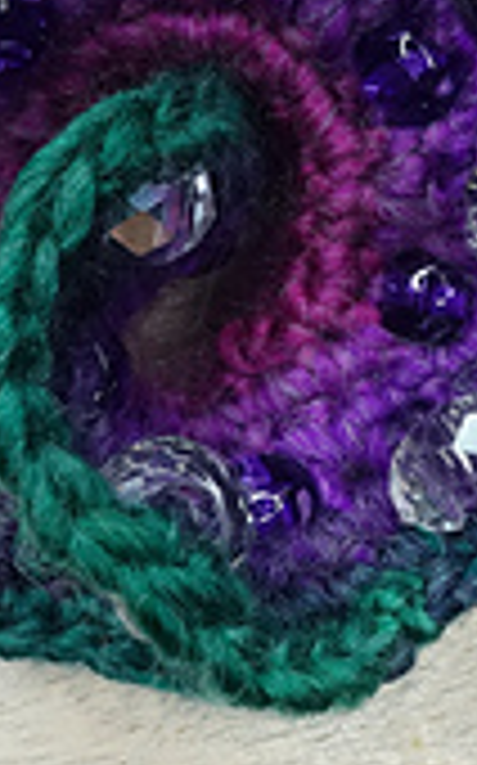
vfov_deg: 33.6
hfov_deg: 21.6
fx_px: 1250
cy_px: 223
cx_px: 198
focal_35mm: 60
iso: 1600
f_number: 8
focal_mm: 7.6
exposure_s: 1/80
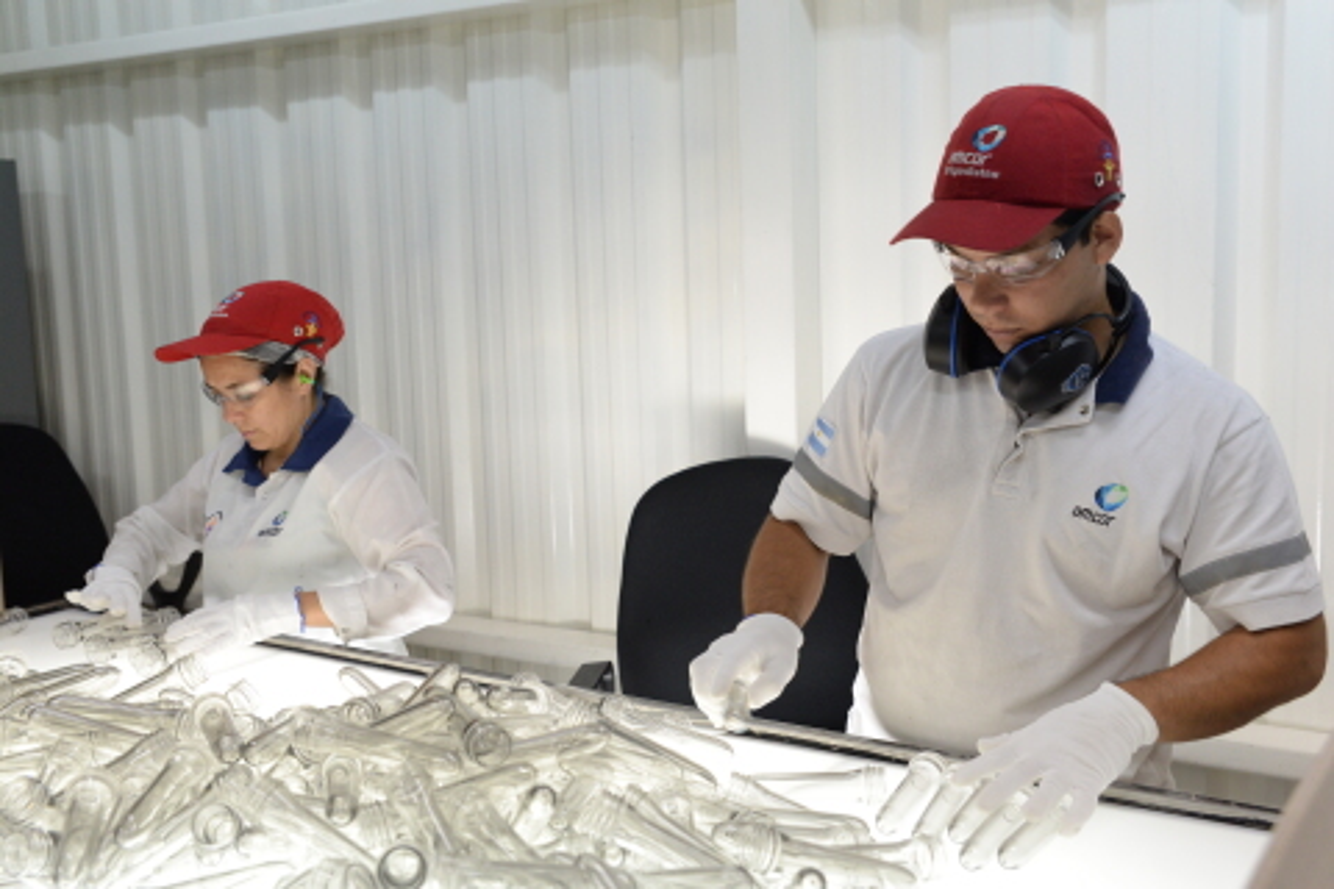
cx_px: 667
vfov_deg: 33.4
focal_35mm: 40
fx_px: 1482
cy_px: 444
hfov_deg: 48.5
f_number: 5
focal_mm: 40
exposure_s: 1/160
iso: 2000
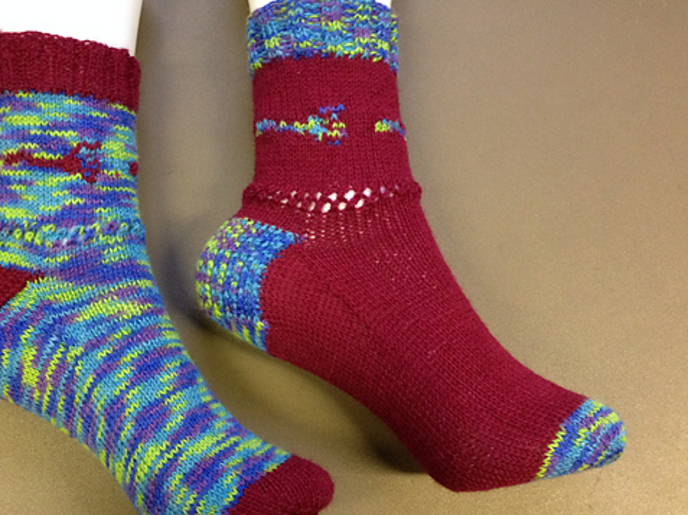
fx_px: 933
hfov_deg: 40.2
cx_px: 254
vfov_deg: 30.8
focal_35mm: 47
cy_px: 265
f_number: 2.4
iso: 250
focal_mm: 4.28
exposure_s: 1/20
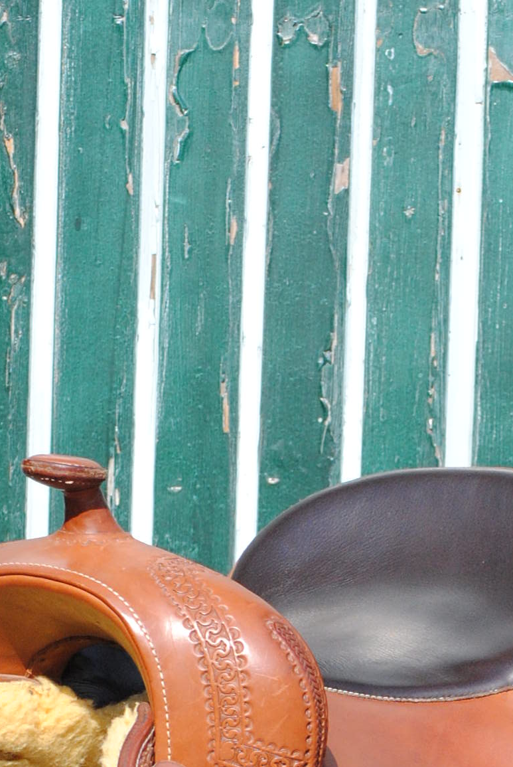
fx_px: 7290
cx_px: 326
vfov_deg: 6.0
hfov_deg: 4.0
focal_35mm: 342
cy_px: 881
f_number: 7.1
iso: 400
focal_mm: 68
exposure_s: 1/800
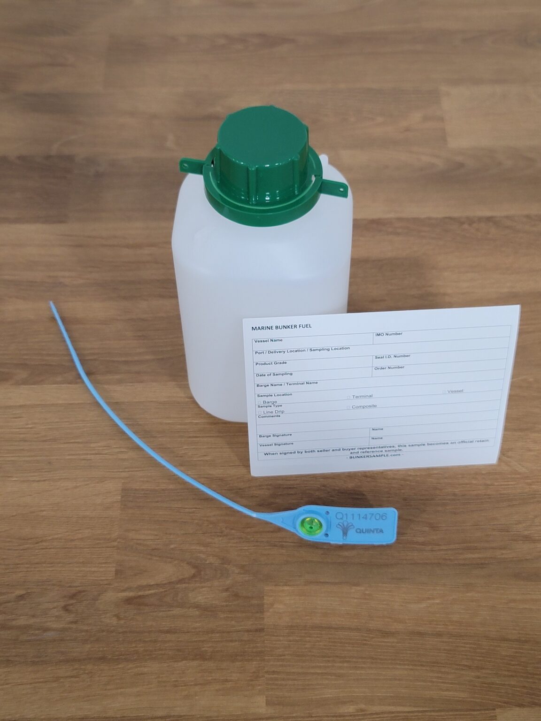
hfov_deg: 54.9
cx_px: 270
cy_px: 360
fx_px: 521
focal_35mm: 25
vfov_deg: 69.4
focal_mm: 7
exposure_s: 1/60
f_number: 1.8
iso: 160
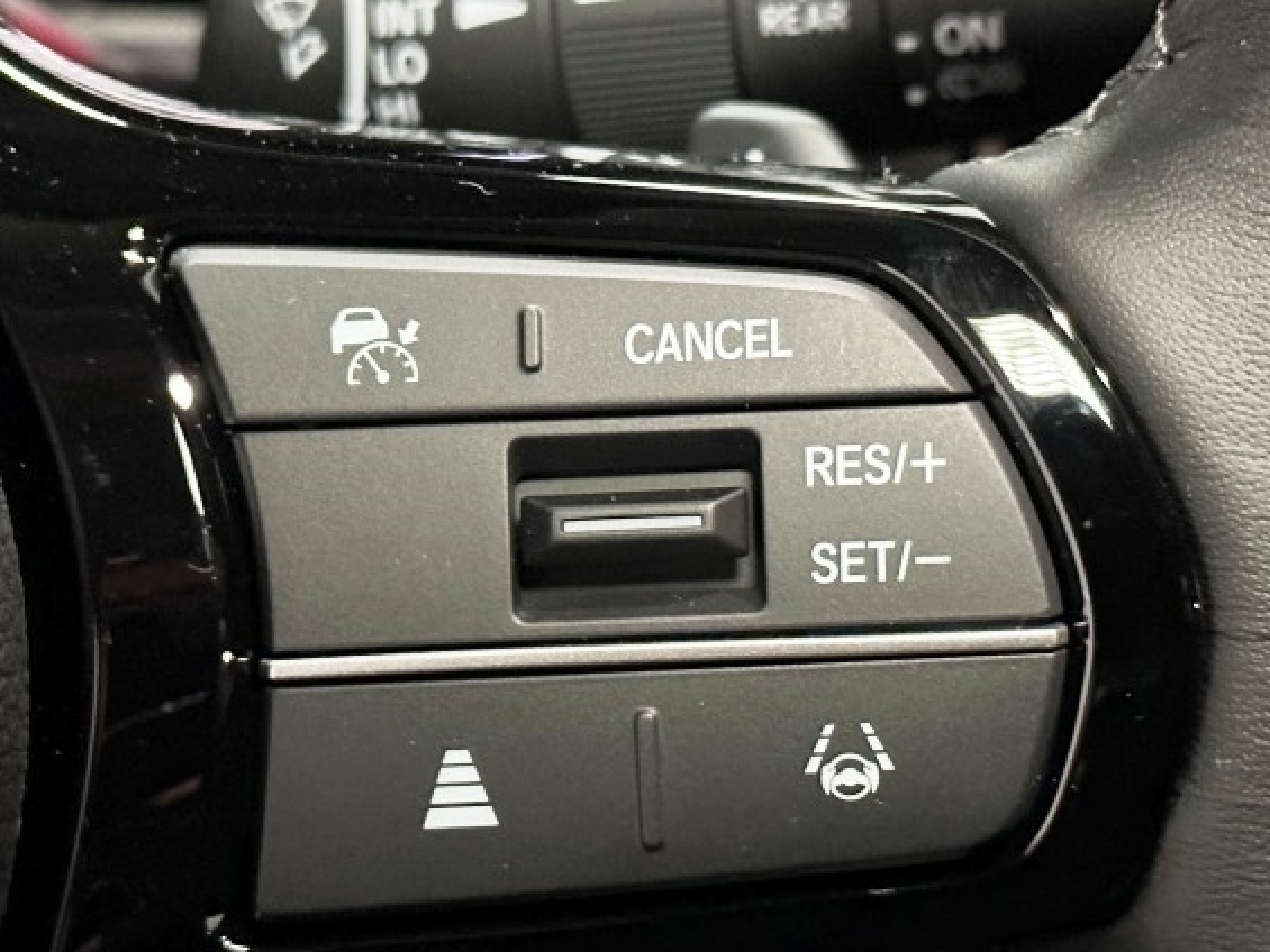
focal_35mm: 87
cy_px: 519
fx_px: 3193
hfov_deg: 22.5
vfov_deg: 17.0
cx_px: 668
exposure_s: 1/24
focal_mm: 6.86
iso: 640
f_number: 1.78
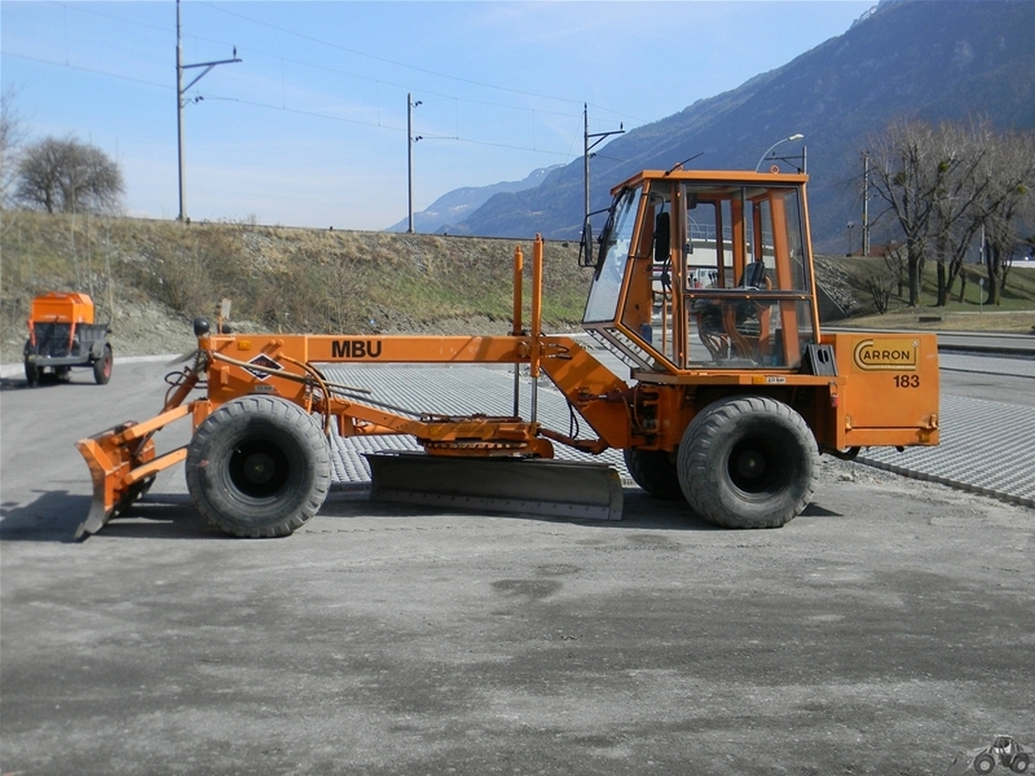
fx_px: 1226
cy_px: 388
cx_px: 518
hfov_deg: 45.8
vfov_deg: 35.1
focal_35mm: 41
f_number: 3.8
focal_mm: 7.3
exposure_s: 1/817
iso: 80
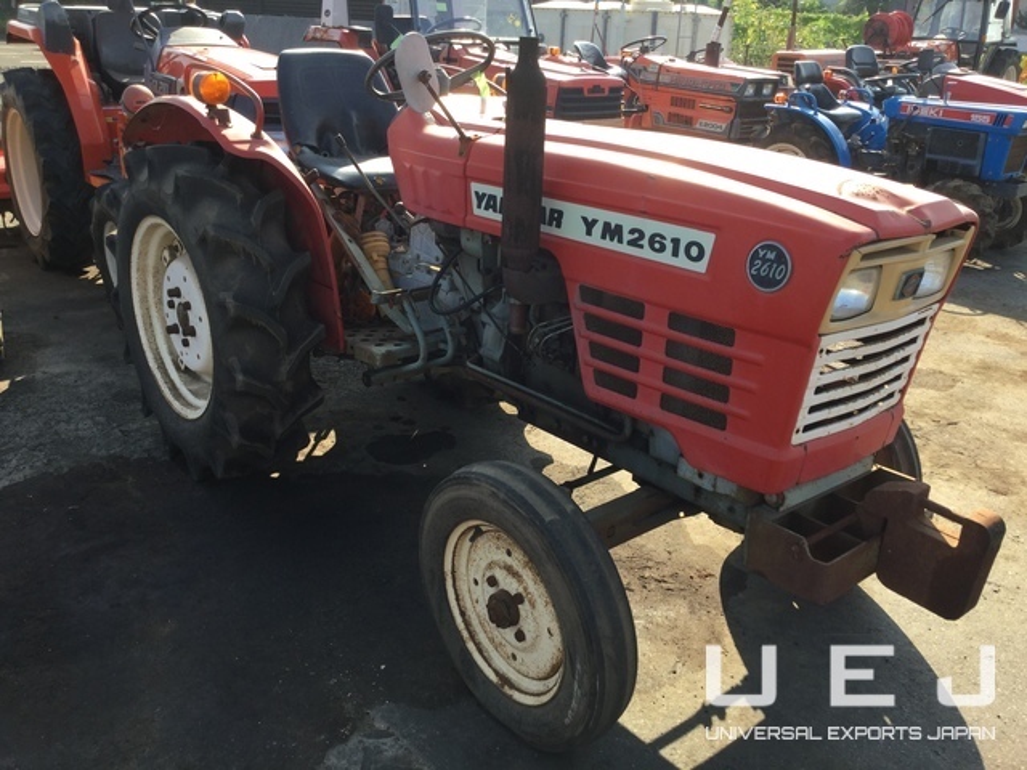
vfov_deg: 45.4
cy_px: 385
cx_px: 514
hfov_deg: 58.4
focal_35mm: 31
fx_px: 920
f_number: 2.4
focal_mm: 3.3
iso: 25
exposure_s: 1/292
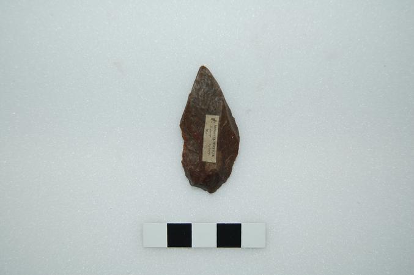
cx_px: 207
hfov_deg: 42.4
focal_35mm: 46
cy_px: 138
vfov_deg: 28.9
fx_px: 534
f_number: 4.5
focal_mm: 31
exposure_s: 1/60
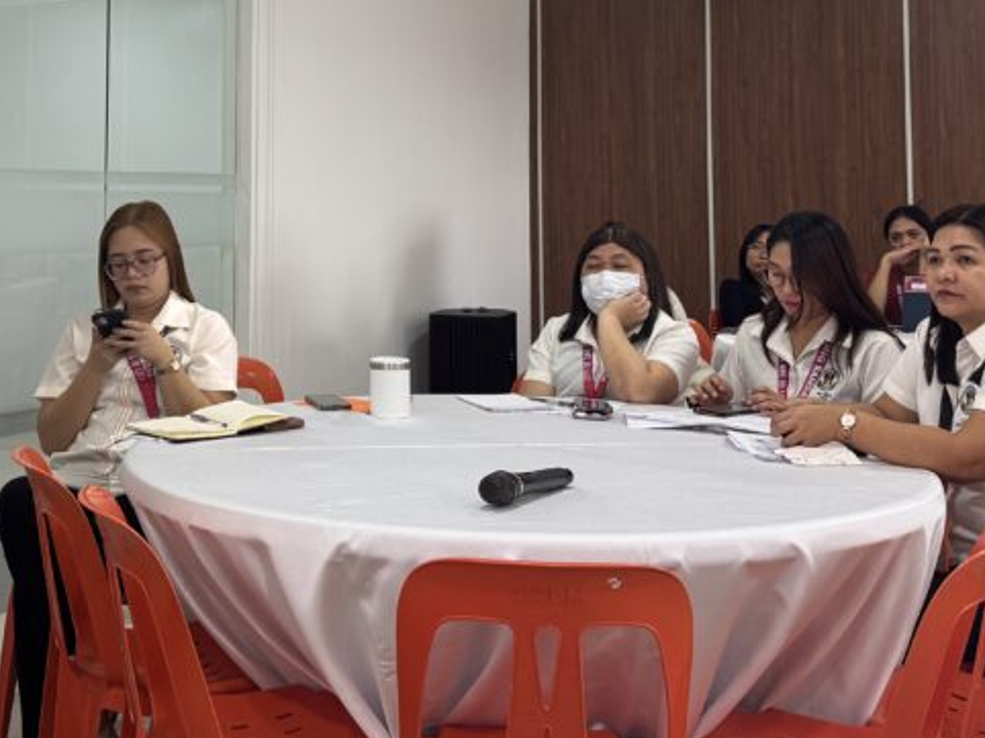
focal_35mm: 51
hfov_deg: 37.1
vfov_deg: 27.6
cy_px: 92
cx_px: 317
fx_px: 1450
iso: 160
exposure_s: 1/60
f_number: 1.78
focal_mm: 6.76
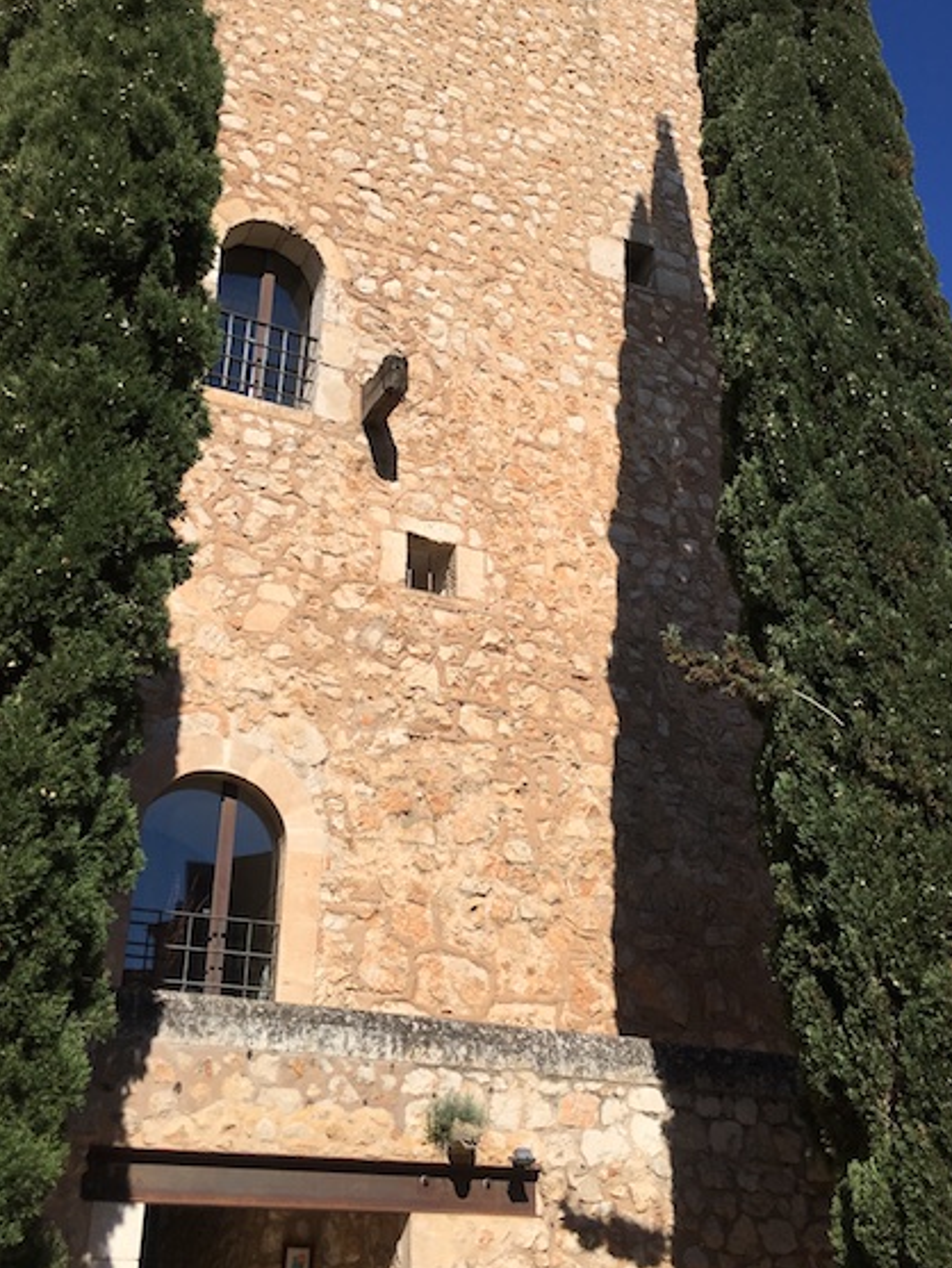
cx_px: 544
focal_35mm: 40
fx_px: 1466
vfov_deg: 46.5
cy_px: 505
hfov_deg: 35.9
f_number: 2.2
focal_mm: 4.15
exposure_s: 1/2564
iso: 25
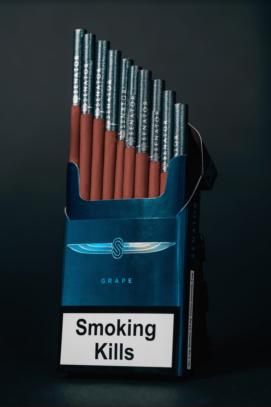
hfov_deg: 10.3
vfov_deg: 15.4
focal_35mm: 133
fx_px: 1501
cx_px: 136
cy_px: 204
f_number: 8
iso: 1600
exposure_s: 1/25
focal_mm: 133
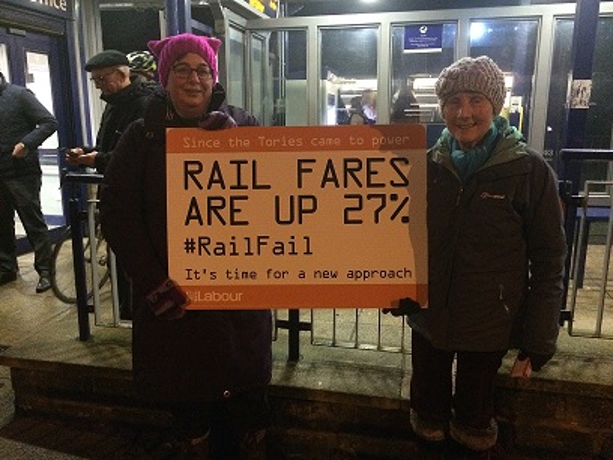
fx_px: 514
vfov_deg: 48.2
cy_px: 230
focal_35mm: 29
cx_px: 306
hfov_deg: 61.7
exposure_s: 1/17
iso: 640
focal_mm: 4.15
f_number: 2.2
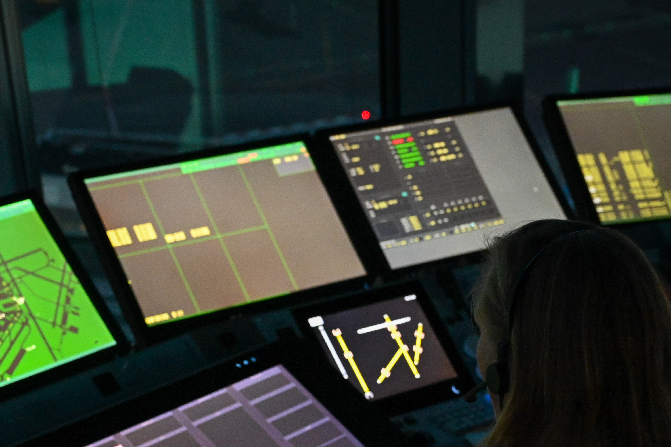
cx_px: 247
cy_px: 432
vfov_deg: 17.2
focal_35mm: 78
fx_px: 1454
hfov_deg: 25.9
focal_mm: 35
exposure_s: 1/125
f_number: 4.5
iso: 4000
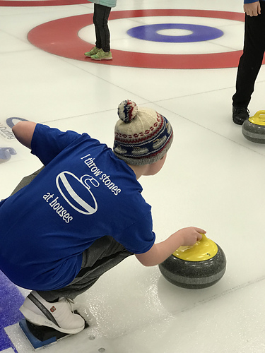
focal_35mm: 57
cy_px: 176
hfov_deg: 25.7
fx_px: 582
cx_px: 132
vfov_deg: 33.8
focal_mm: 6.6
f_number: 2.8
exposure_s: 1/60
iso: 64
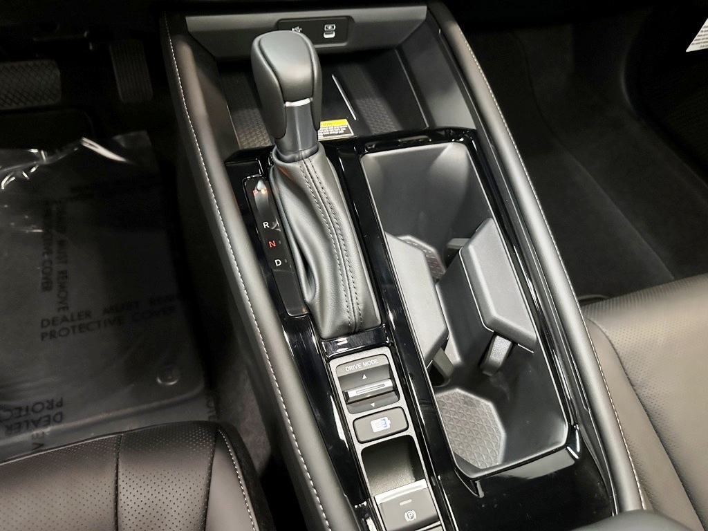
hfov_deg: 71.6
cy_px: 266
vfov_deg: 56.8
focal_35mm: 24
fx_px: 491
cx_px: 354
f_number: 1.78
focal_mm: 6.86
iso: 1600
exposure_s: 1/30
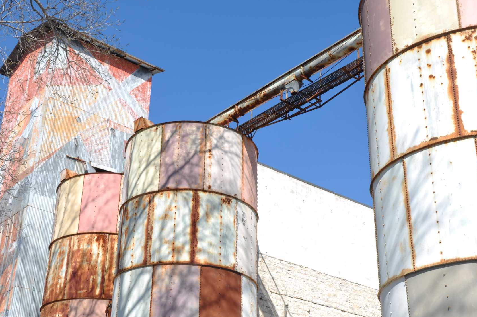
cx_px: 198
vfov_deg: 24.5
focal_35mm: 55
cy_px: 177
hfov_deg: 36.2
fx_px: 728
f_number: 8
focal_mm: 30
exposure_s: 1/250
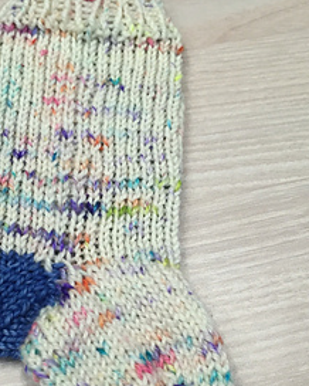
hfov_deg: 29.0
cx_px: 114
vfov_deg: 35.6
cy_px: 258
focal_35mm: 52
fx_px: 594
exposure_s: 1/30
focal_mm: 4.15
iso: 32
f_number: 2.2
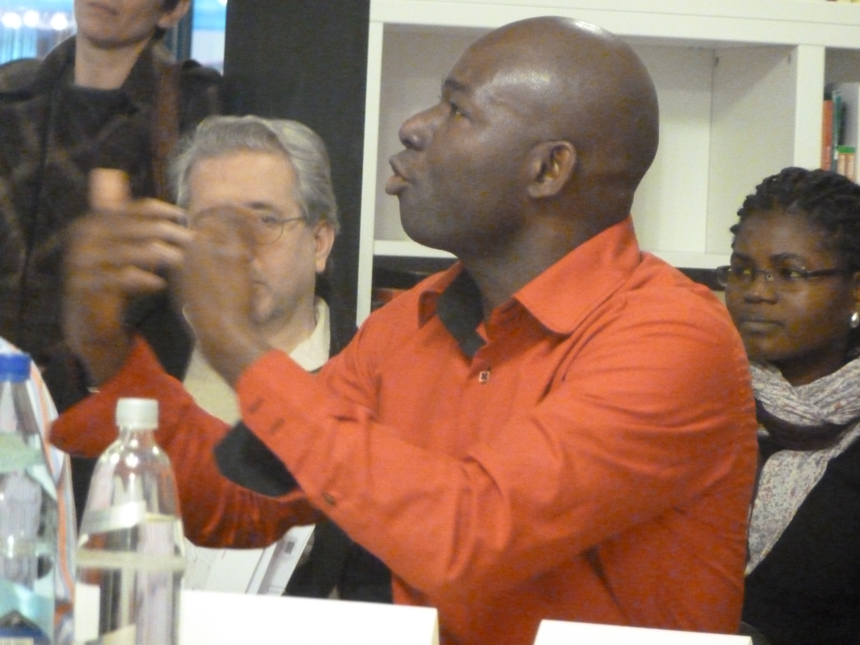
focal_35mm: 225
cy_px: 322
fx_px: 5590
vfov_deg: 6.6
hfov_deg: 8.8
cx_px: 430
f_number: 4.6
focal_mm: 37
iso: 1600
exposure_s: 1/20
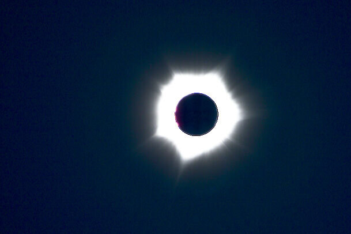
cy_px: 117
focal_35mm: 300
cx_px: 176
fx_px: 2925
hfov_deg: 6.9
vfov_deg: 4.6
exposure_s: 1/100
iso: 400
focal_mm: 300
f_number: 6.3
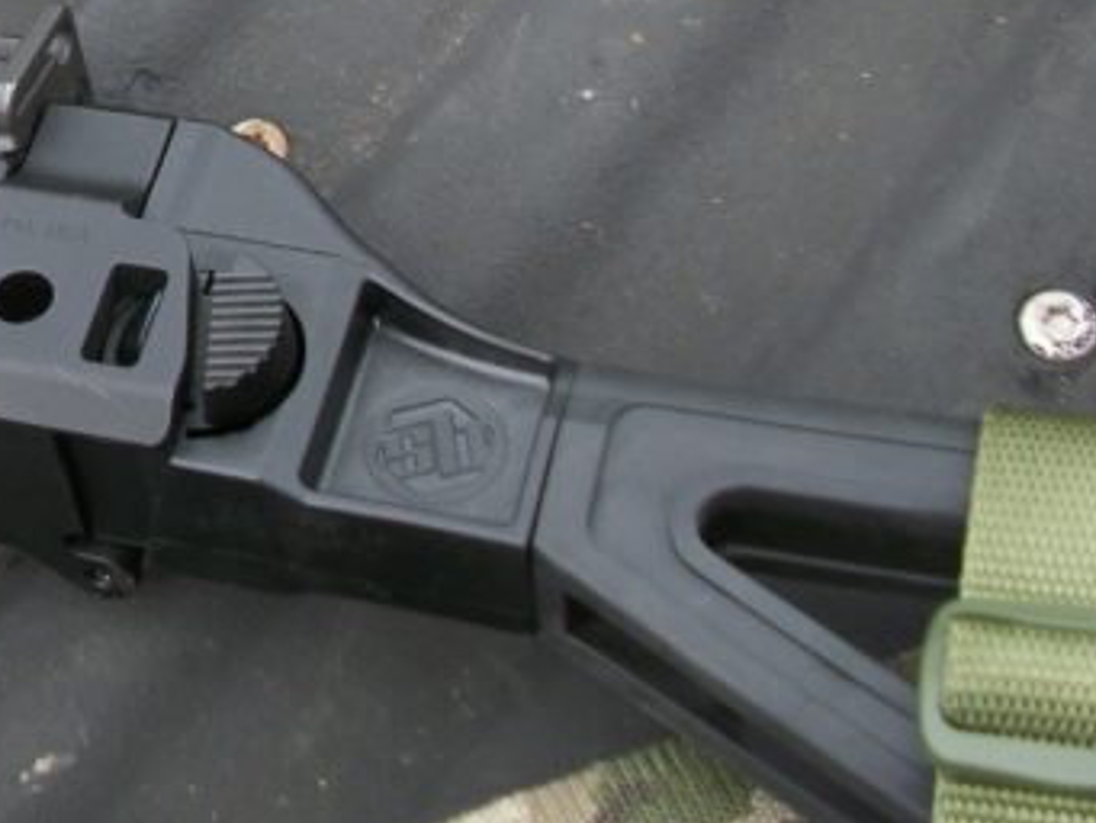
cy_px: -90
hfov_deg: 19.0
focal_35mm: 96
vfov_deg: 15.0
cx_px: -302
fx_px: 3041
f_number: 2.9
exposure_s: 1/400
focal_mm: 5.7
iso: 80
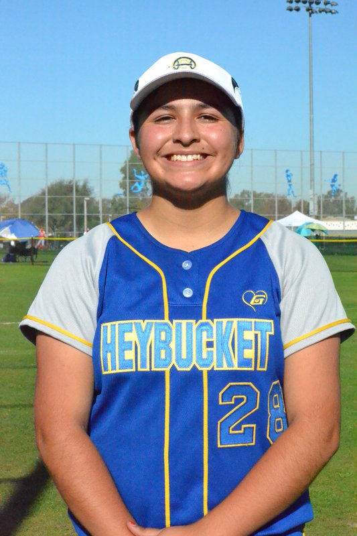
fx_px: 1228
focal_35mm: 82
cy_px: 268
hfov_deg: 16.5
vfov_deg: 24.6
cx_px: 178
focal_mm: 55
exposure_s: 1/4000
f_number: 22
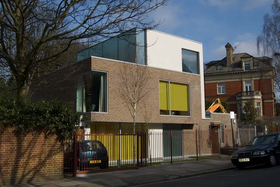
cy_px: 94
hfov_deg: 49.5
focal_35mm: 39
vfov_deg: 34.3
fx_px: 304
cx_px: 140
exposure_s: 1/500
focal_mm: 26
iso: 200
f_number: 8
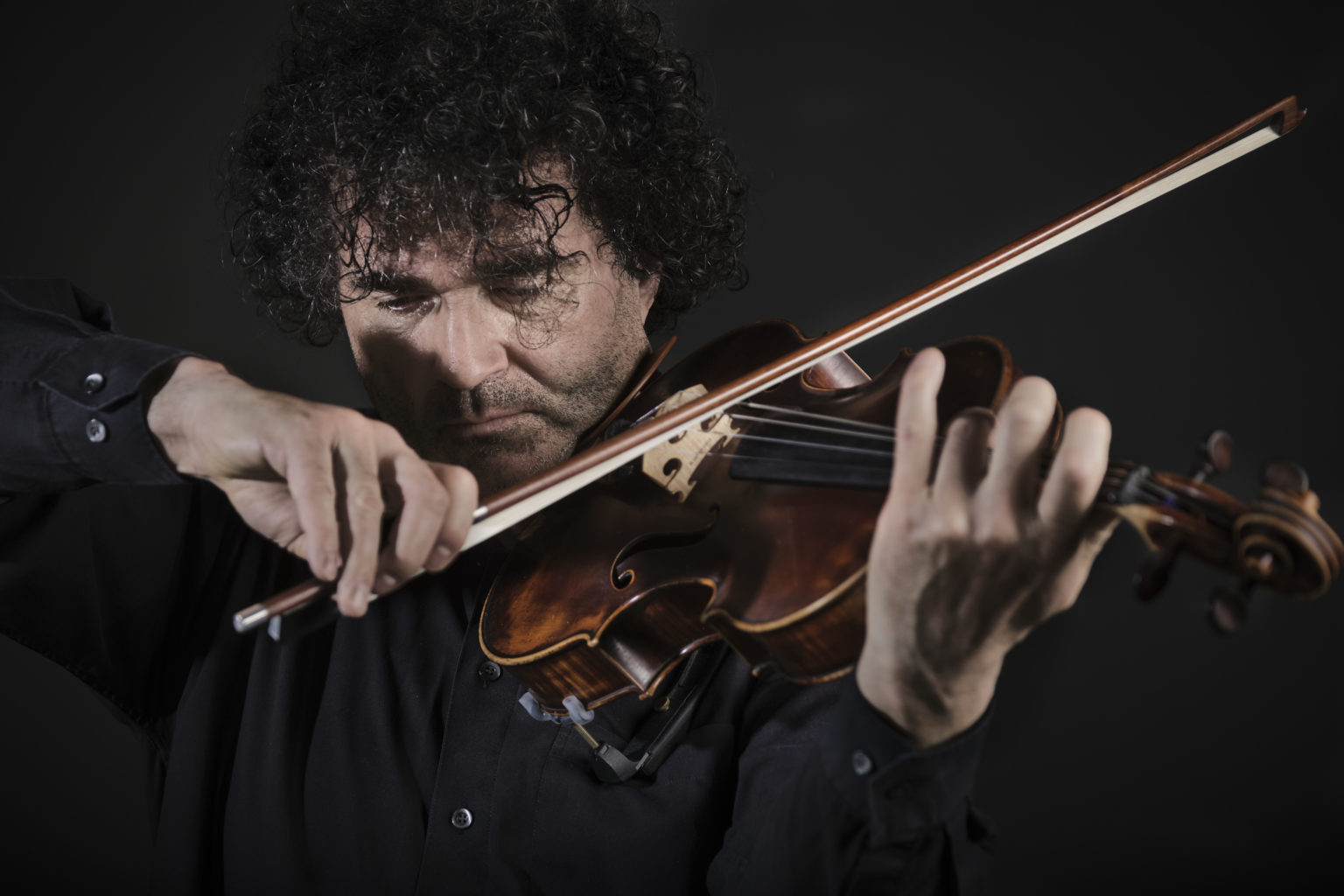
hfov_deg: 14.0
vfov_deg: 9.3
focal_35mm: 147
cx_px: 672
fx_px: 5488
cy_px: 448
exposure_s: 1/250
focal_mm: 98.2
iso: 160
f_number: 3.2
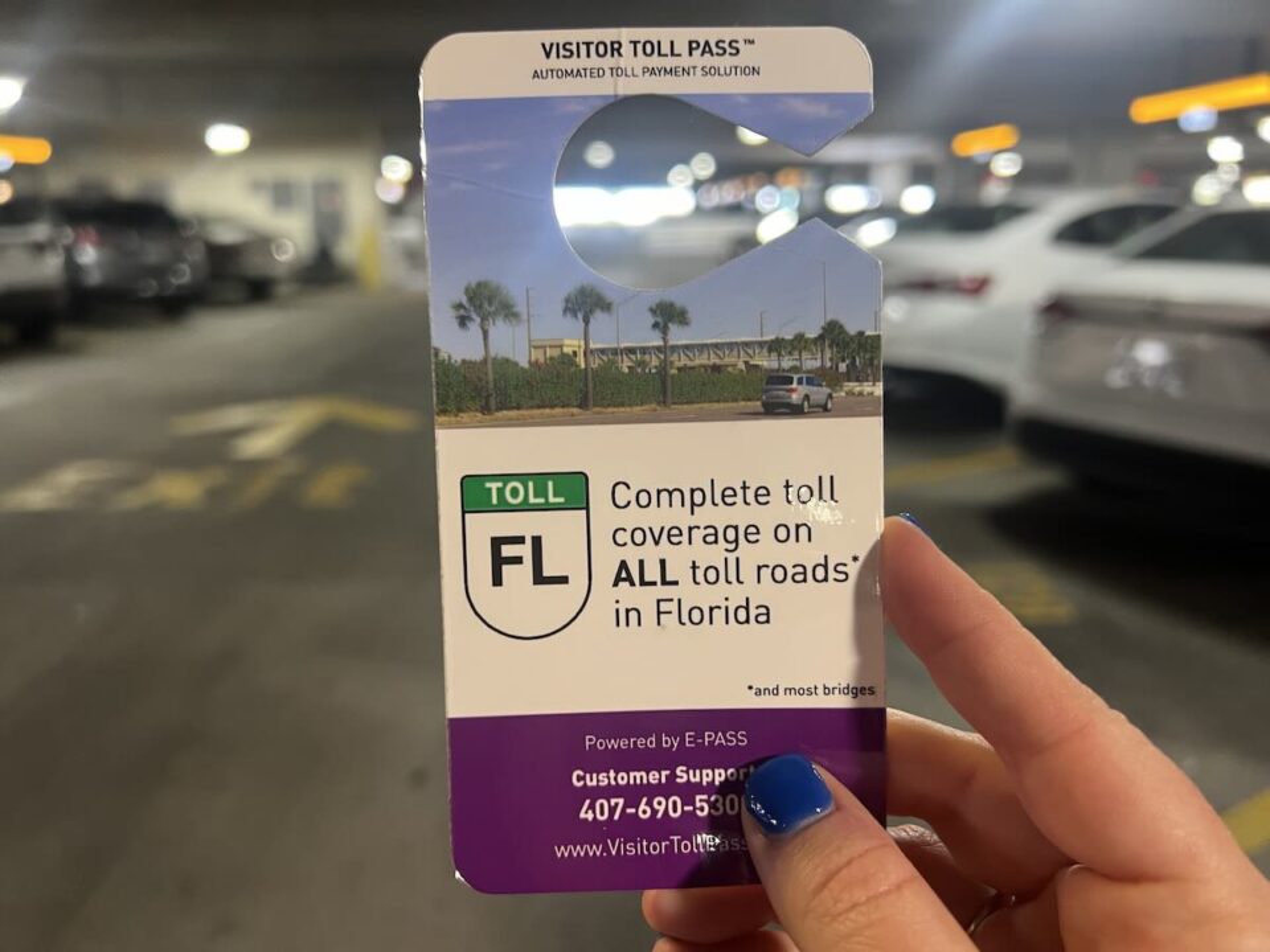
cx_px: 635
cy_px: 476
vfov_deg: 53.1
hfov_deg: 67.3
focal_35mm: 26
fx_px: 954
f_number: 1.5
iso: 160
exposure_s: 1/60
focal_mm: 5.7
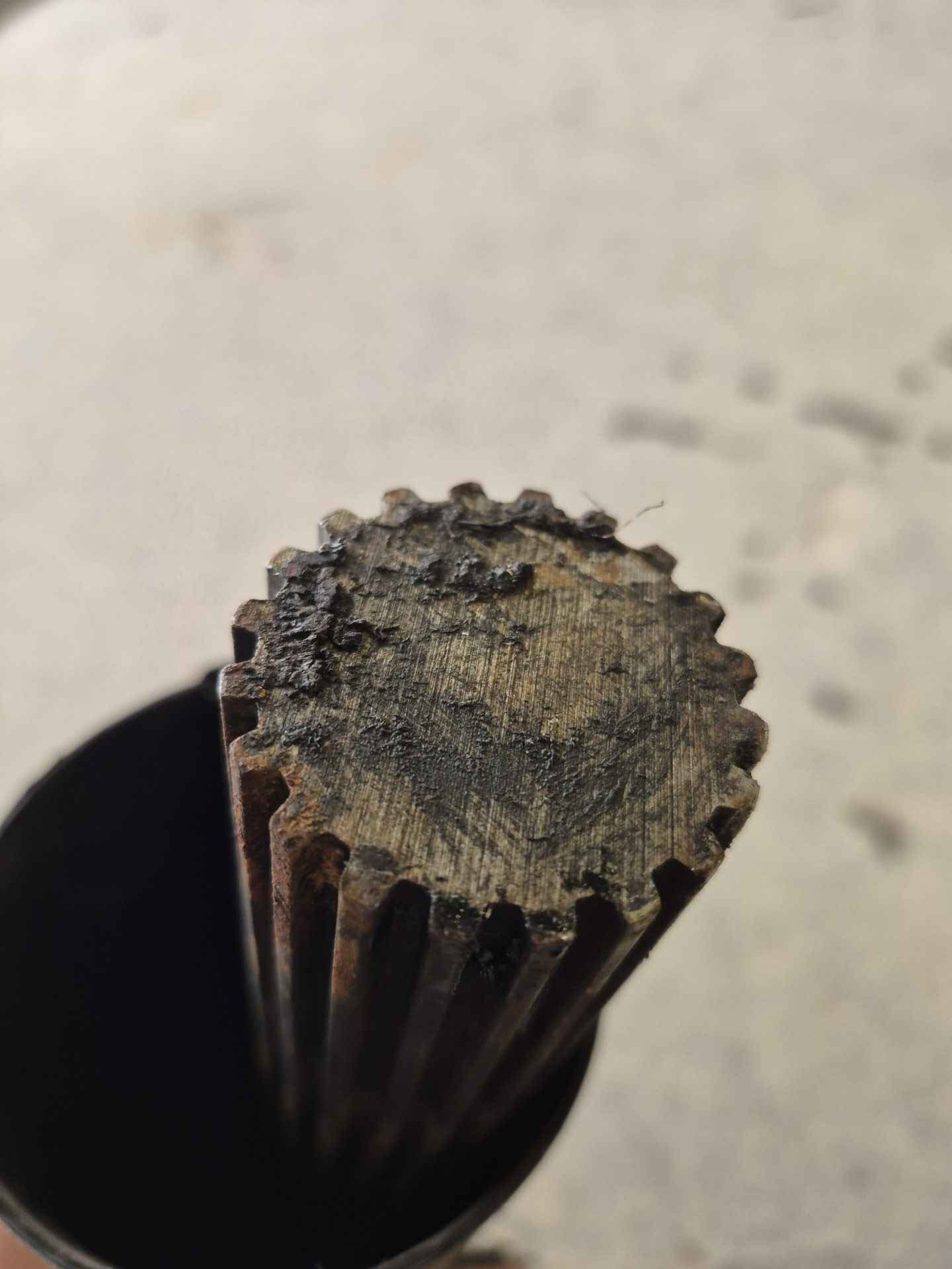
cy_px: 634
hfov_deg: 58.9
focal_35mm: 23
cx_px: 476
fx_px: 843
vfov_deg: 73.9
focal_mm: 5.4
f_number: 1.8
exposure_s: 1/120
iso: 250
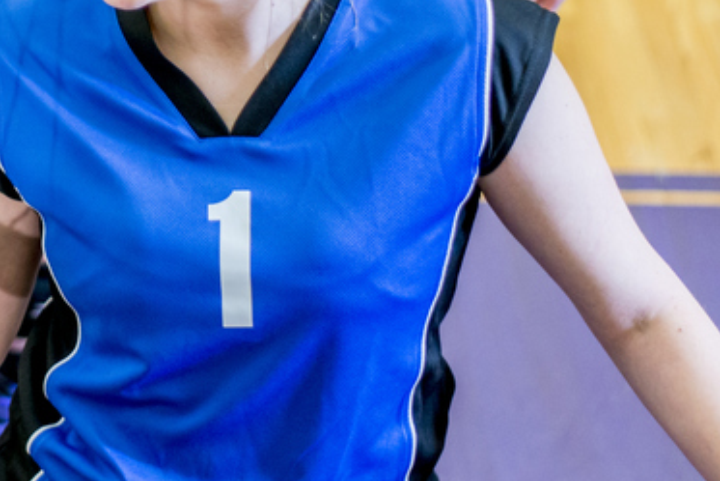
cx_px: -232
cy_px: -200
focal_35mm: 168
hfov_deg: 11.9
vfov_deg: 8.0
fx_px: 3361
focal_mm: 50
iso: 800
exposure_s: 1/500
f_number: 1.8
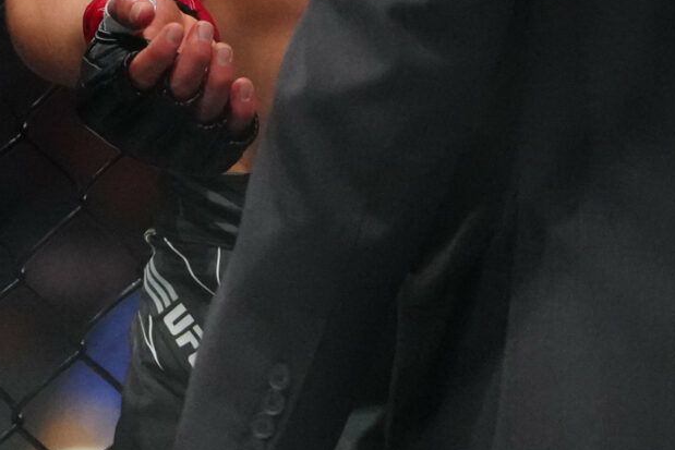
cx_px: 436
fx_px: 15509
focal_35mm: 827
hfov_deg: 2.5
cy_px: -307
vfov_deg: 1.7
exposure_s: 1/1600
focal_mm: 200
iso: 6400
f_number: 3.5
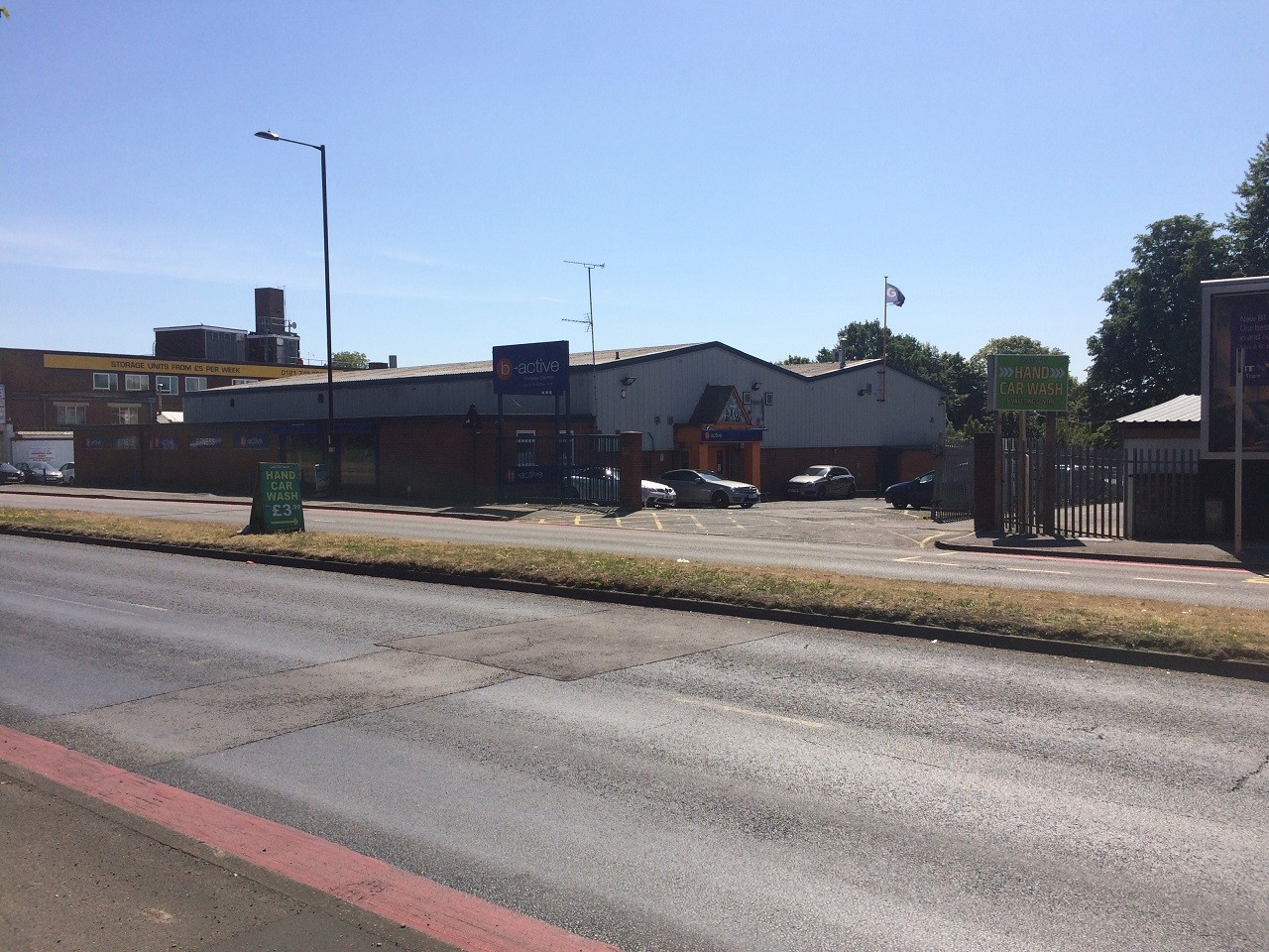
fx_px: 1063
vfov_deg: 48.2
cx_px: 634
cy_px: 476
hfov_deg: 61.7
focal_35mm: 29
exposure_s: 1/2933
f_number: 2.2
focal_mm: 4.15
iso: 32
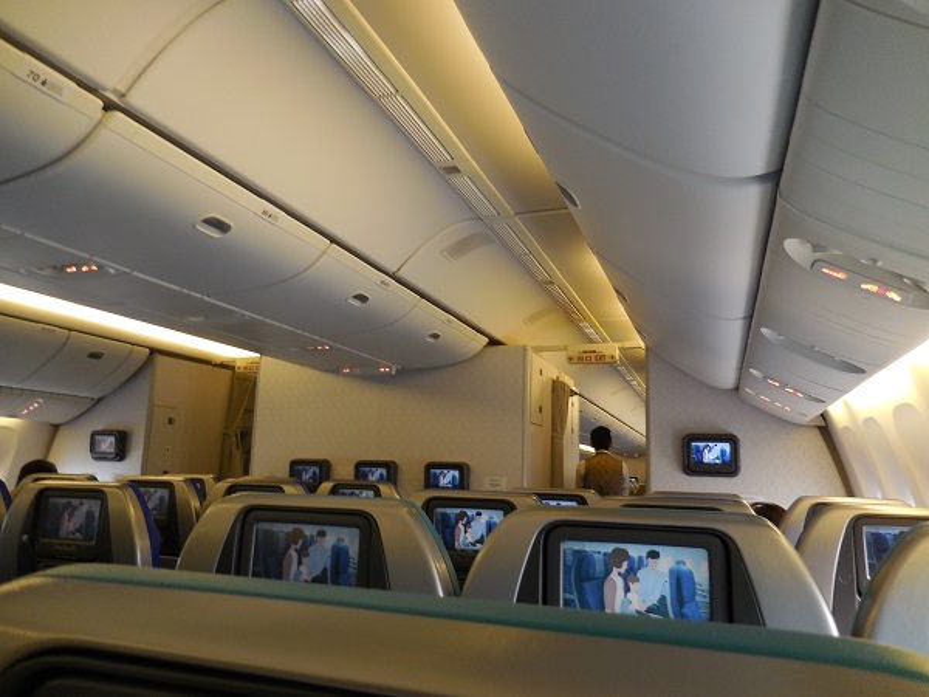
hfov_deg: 69.4
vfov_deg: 54.9
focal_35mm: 25
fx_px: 671
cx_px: 464
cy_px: 348
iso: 220
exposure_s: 1/30
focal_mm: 4.5
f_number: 3.3
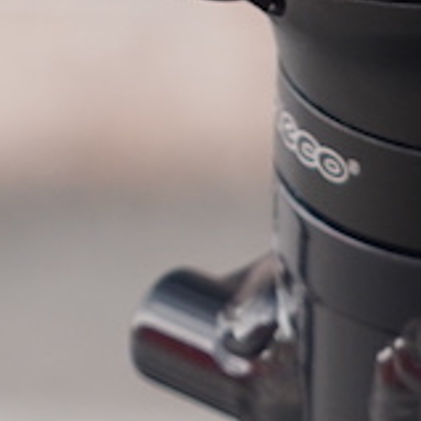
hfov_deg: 3.3
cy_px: 962
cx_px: 1242
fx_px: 7169
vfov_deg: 3.3
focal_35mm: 521
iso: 250
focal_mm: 52
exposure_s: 1/80
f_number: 3.2
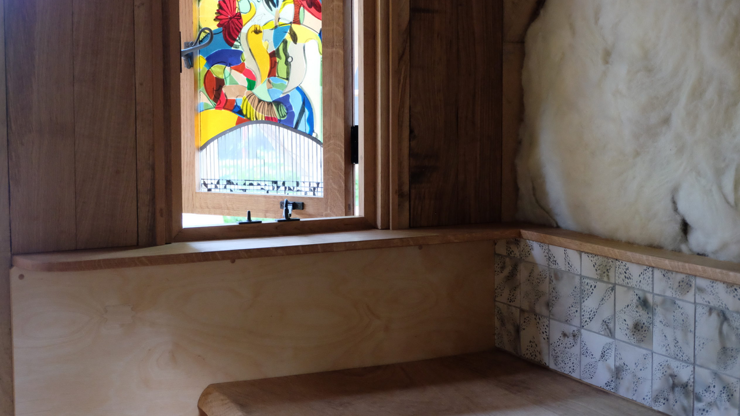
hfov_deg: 39.9
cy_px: 171
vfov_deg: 23.0
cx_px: 365
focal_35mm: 52
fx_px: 1020
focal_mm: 32.5
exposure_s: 1/26
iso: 3200
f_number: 5
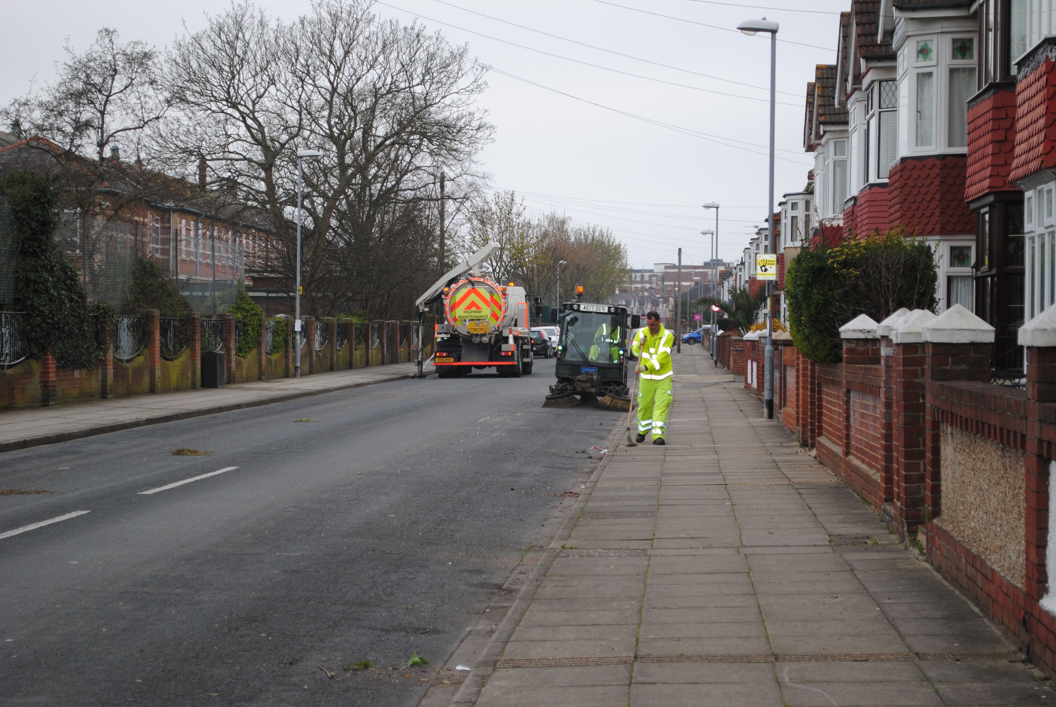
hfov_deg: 24.6
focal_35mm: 82
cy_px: 354
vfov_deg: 16.6
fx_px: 2423
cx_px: 528
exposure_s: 1/160
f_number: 5.6
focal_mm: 55
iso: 100
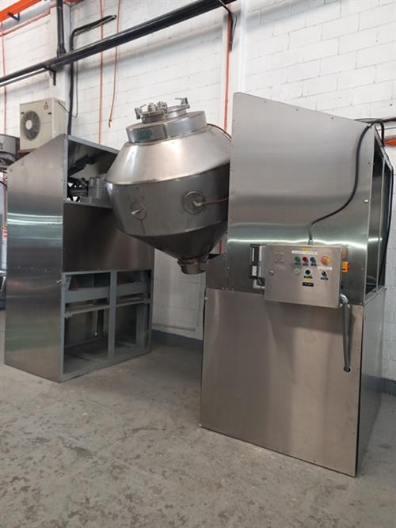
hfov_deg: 54.9
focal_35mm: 25
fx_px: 381
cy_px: 264
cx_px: 198
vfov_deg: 69.4
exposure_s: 1/33.3
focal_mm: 4.6
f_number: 2
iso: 320
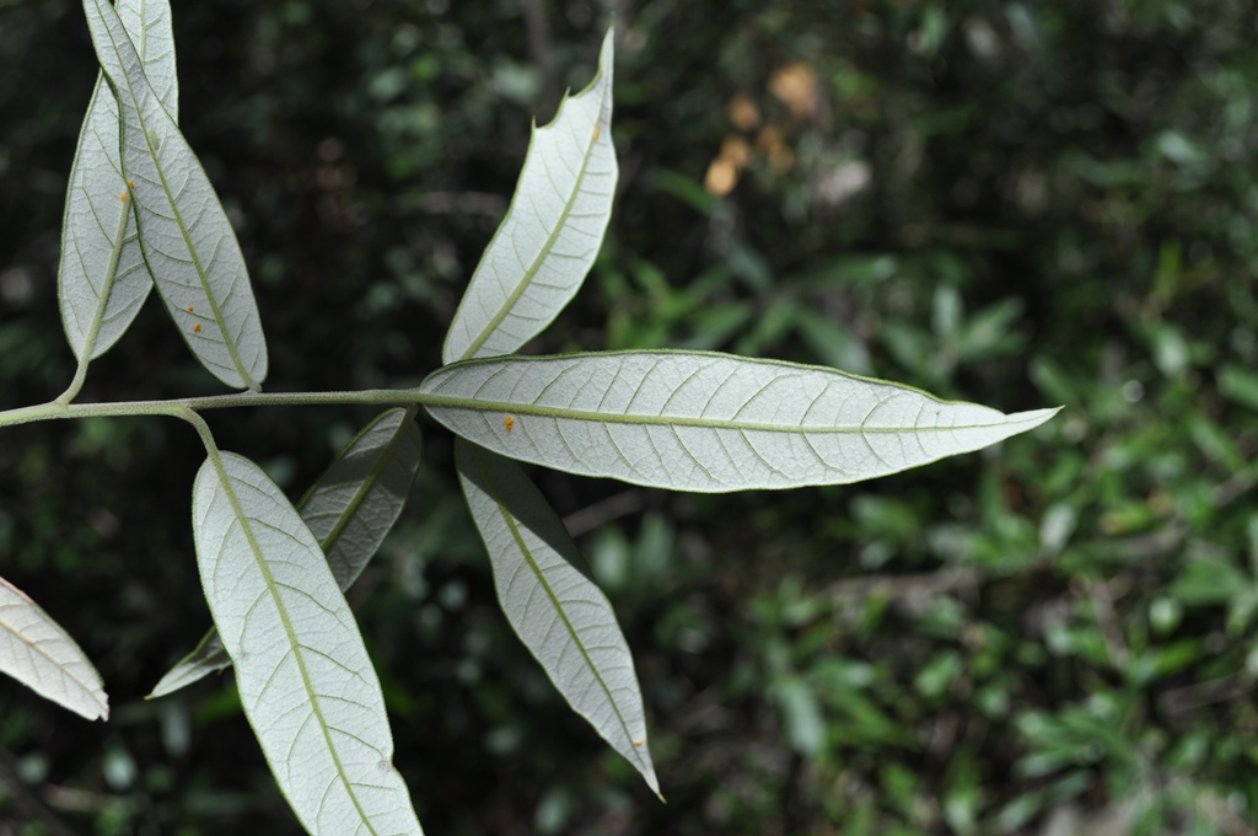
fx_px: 1780
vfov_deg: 26.4
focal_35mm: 51
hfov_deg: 38.9
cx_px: 629
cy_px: 418
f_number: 8
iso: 200
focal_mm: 34
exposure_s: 1/640
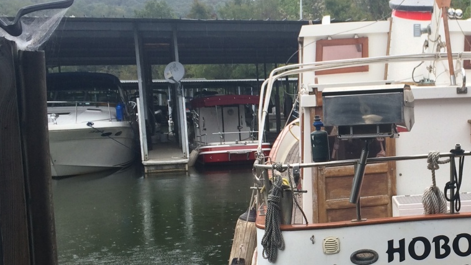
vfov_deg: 20.1
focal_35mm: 60
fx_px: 750
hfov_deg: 32.8
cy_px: 157
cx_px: 439
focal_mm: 4.15
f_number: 2.2
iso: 32
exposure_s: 1/144
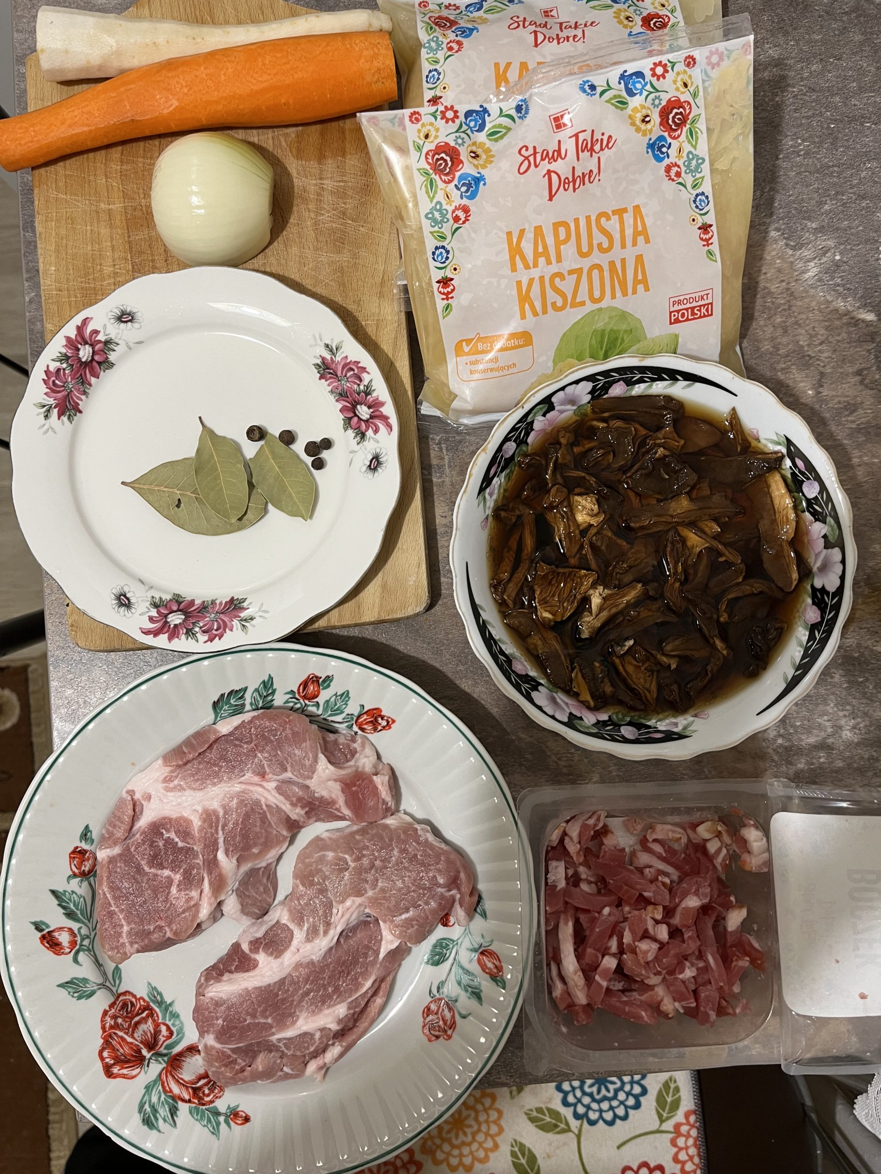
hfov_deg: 53.1
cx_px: 440
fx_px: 882
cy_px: 587
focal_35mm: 26
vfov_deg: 67.3
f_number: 1.6
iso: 125
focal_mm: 5.1
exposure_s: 1/50
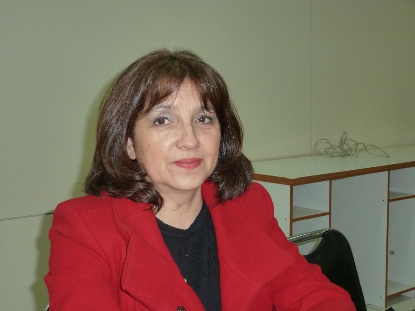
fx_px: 623
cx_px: 208
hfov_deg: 36.8
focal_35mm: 52
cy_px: 156
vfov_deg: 28.0
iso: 400
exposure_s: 1/60
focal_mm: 9.4
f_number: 4.3
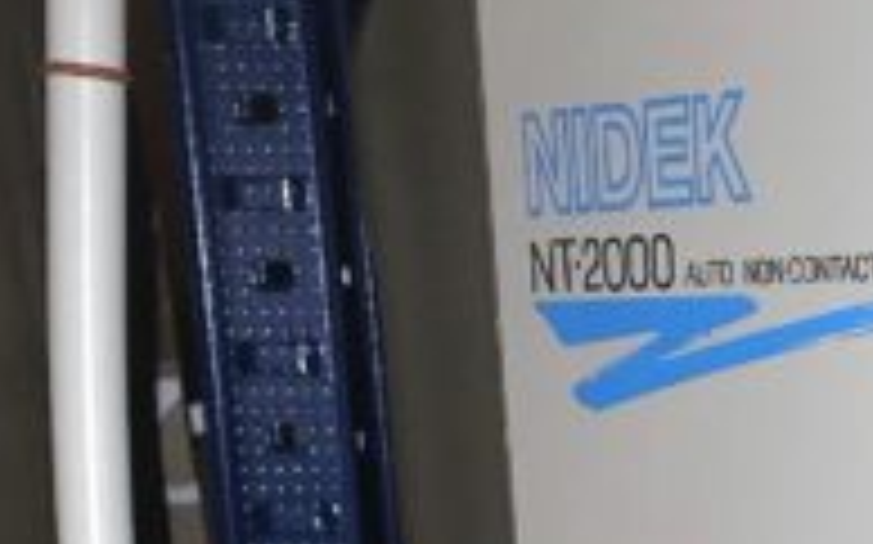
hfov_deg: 12.4
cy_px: 1542
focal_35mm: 157
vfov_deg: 7.5
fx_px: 3733
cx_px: 1503
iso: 20
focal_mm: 3.99
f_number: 1.8
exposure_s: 1/30
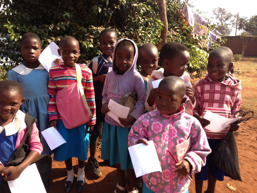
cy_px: 96
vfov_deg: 42.9
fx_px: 245
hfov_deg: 55.4
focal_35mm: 33
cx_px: 128
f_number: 2.4
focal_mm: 4.13
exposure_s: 1/462
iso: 50
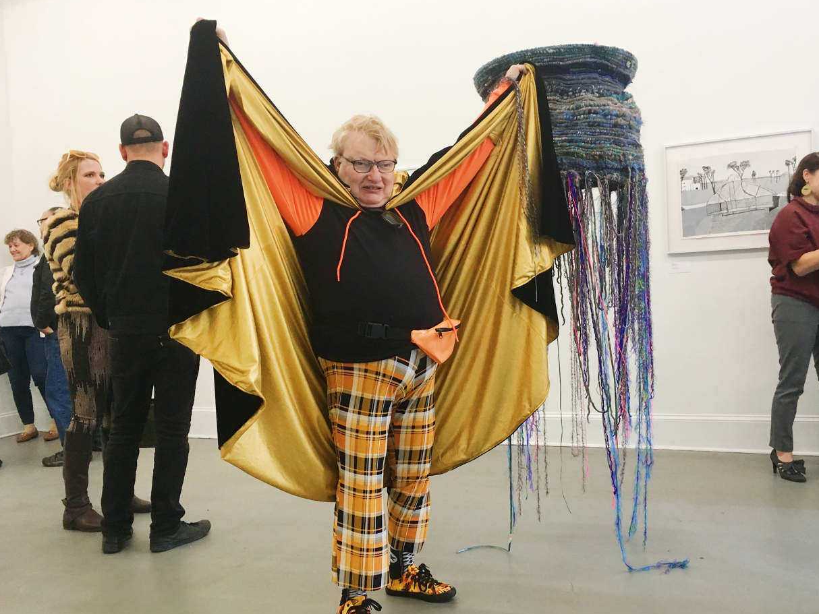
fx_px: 757
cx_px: 436
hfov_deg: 56.8
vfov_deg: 44.1
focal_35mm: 32
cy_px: 331
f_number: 2.2
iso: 100
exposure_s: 1/30
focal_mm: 4.15
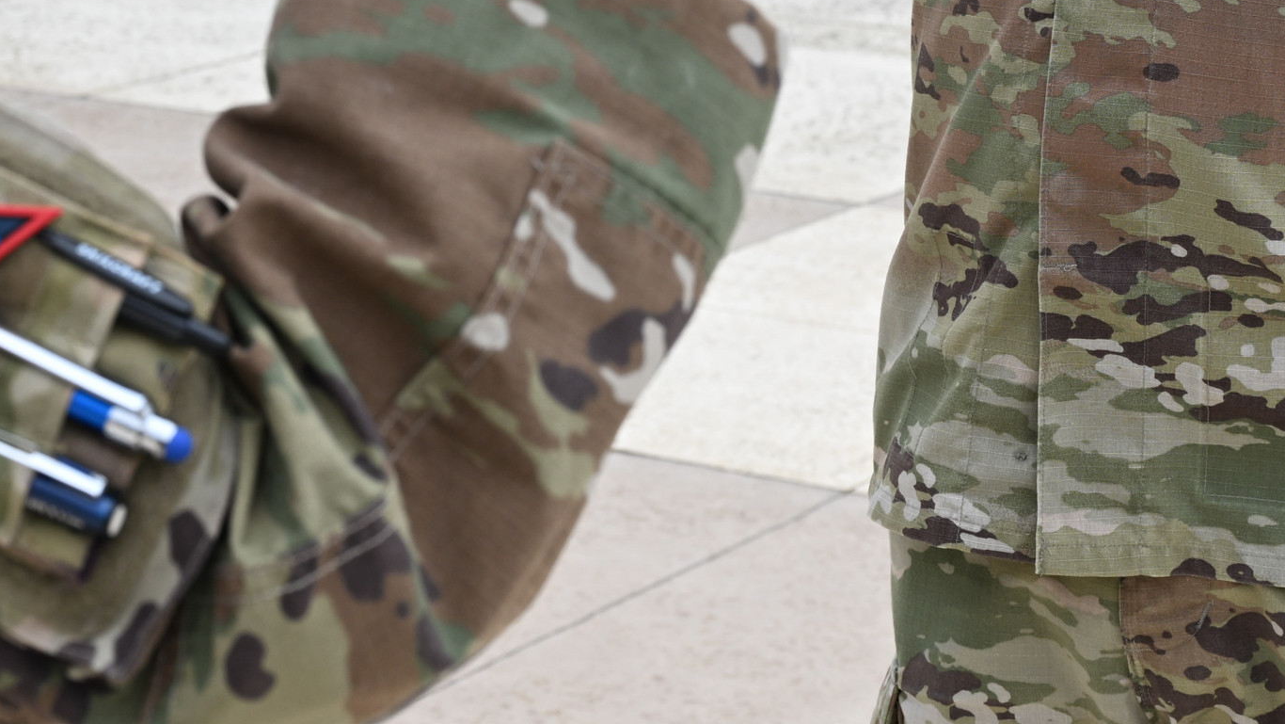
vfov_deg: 8.6
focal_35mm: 138
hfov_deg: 15.5
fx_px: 4703
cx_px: 359
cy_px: -363
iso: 100
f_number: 8
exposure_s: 1/200
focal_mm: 45
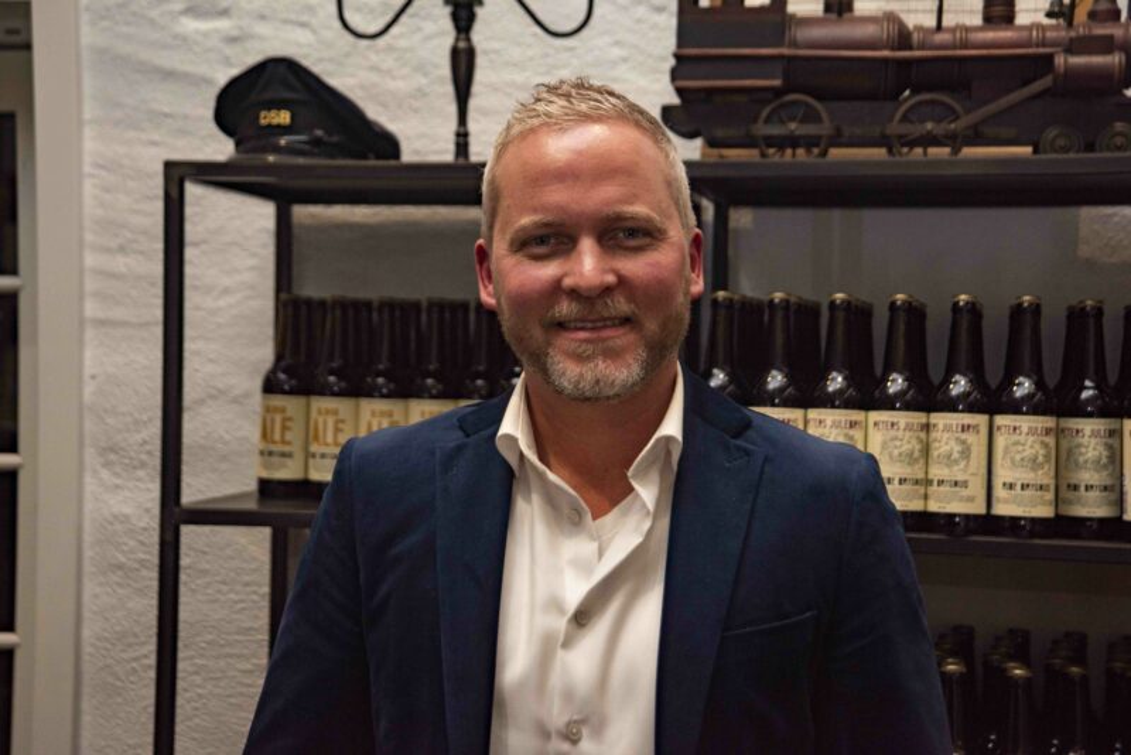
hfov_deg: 33.4
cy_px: 378
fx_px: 1886
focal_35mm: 60
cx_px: 566
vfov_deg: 22.6
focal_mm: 60
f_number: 5.6
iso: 800
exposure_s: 1/60
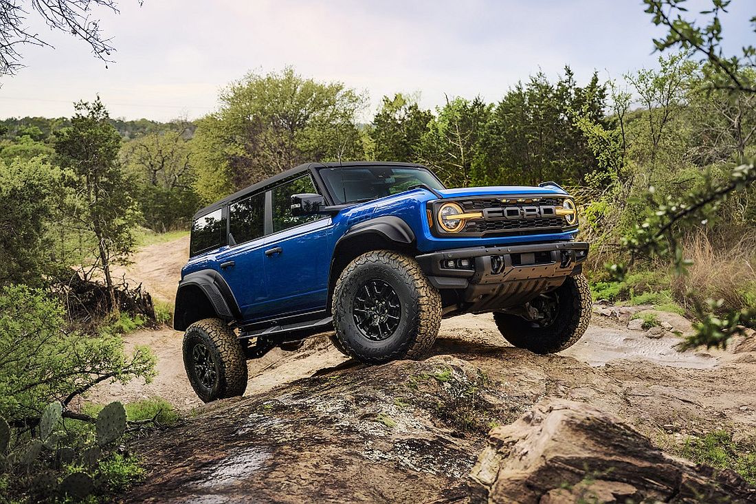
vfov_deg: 33.4
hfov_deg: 48.5
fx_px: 840
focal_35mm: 40
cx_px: 378
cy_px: 252
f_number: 3.5
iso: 100
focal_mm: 40
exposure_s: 1/400
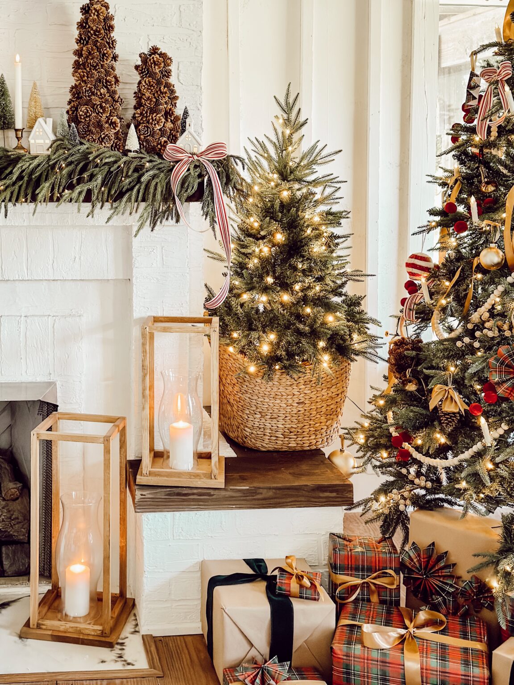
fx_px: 950
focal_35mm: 48
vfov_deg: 39.7
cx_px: 257
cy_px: 342
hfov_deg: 30.3
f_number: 1.8
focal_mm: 6.86
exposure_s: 1/60
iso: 200
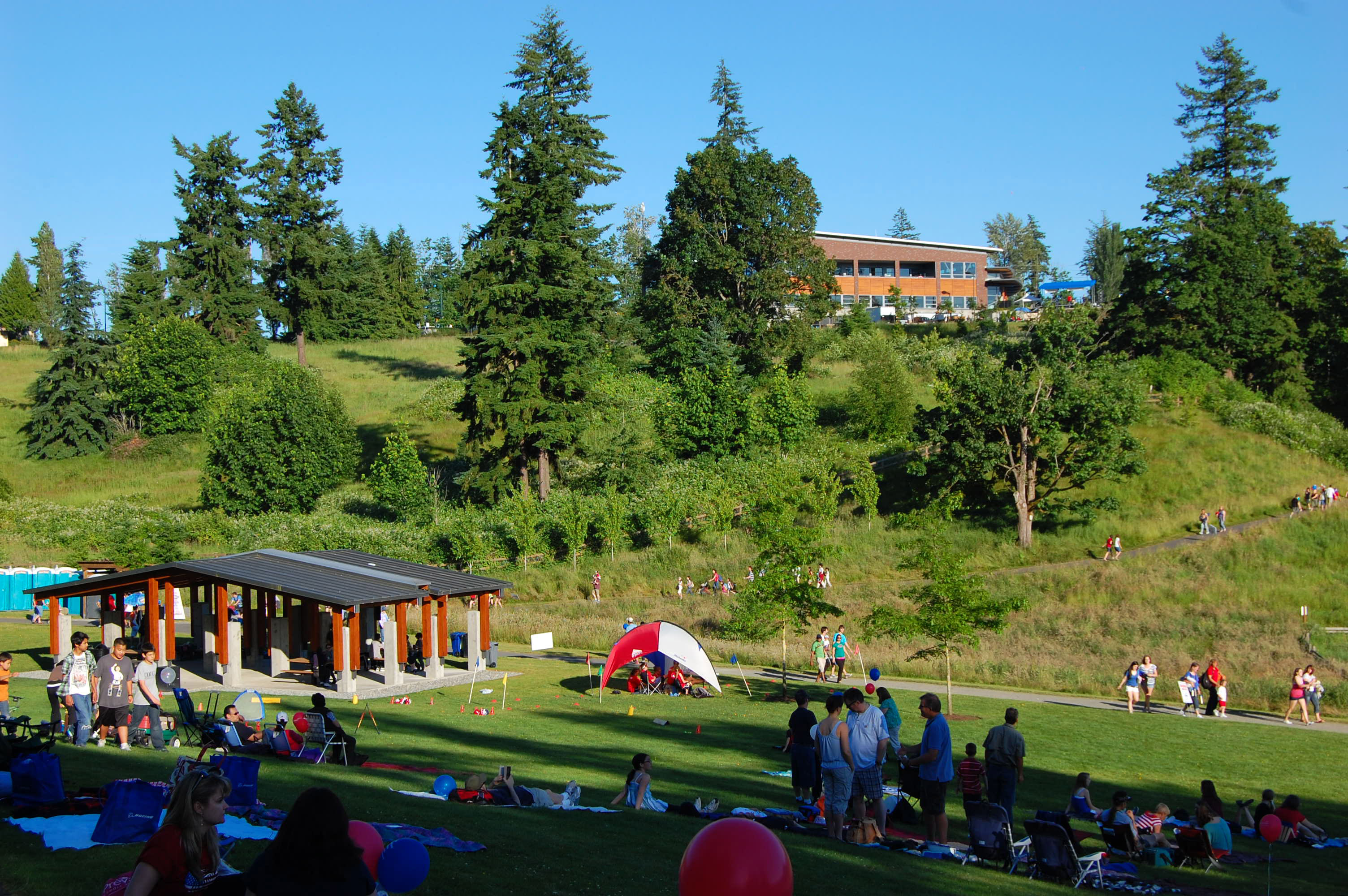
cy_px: 448
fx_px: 1908
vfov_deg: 26.4
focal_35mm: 51
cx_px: 674
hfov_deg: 38.9
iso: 200
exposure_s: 1/320
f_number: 9
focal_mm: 34
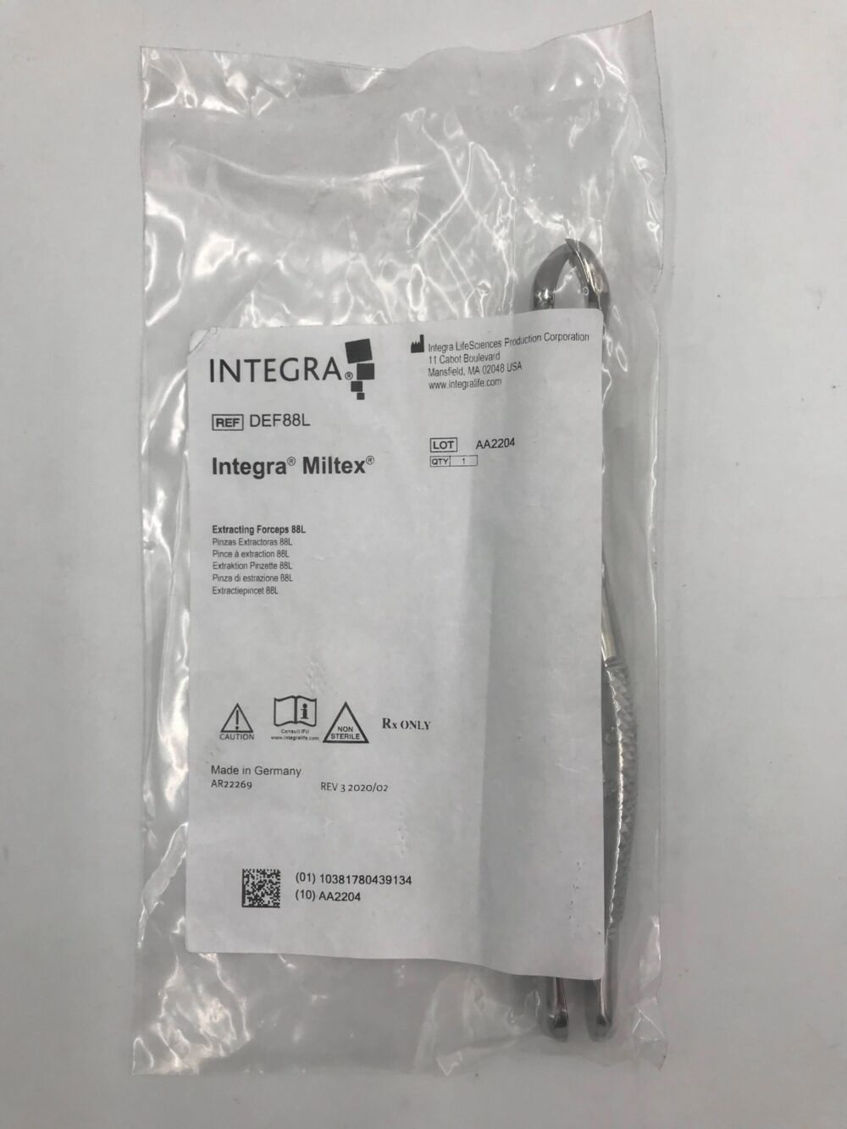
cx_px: 424
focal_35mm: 28
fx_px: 913
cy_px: 564
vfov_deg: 63.4
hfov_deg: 49.8
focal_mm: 3.99
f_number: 1.8
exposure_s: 1/289
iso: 20
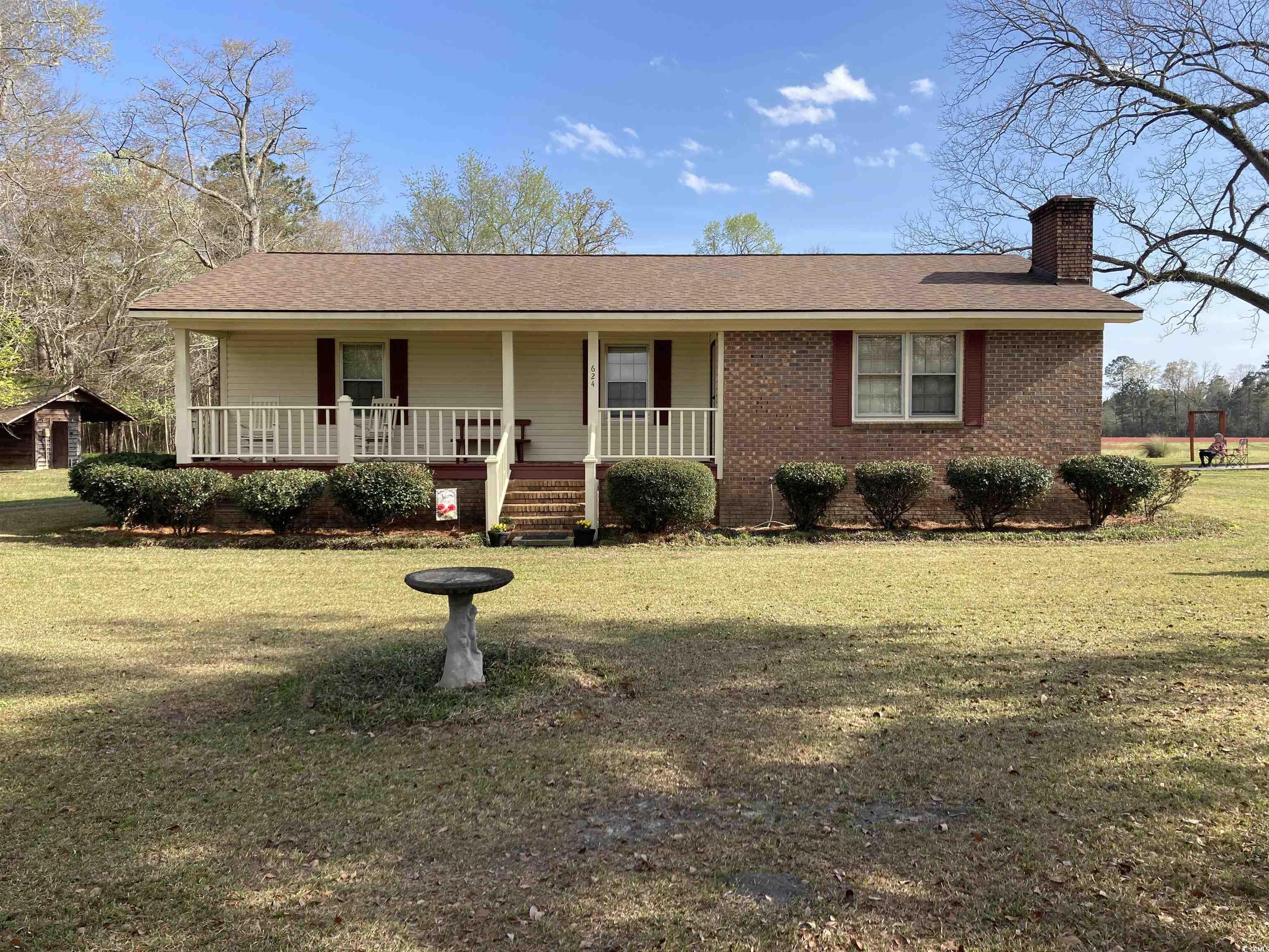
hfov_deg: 63.4
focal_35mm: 28
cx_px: 634
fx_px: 1026
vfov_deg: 49.7
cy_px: 476
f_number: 1.8
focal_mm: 3.99
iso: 20
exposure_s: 1/1066
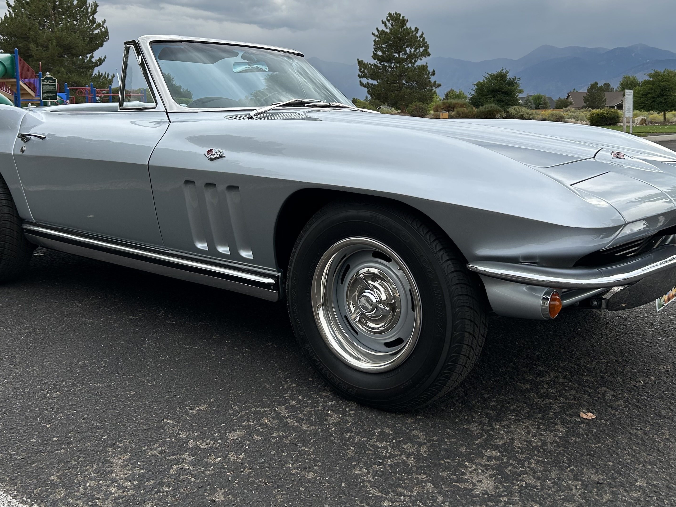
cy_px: 170
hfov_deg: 52.6
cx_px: 321
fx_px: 684
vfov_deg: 40.2
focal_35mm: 35
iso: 50
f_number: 1.5
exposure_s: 1/2513
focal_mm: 5.7
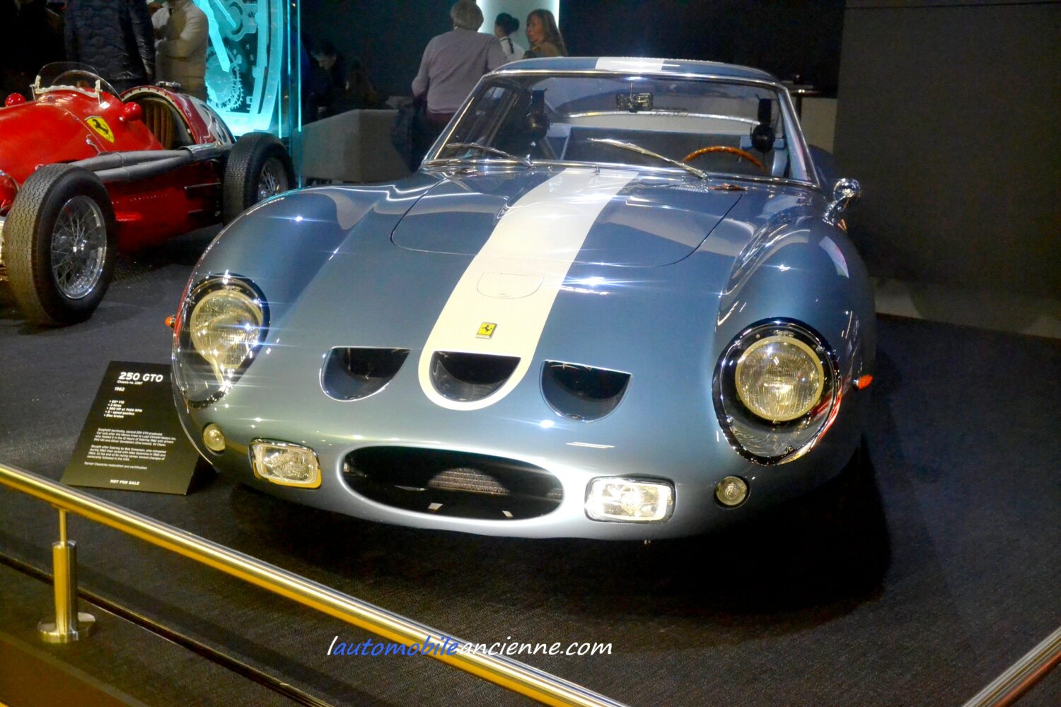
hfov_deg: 46.4
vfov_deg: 31.9
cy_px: 354
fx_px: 1238
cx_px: 530
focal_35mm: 42
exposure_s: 1/500
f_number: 4
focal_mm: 28
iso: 3200
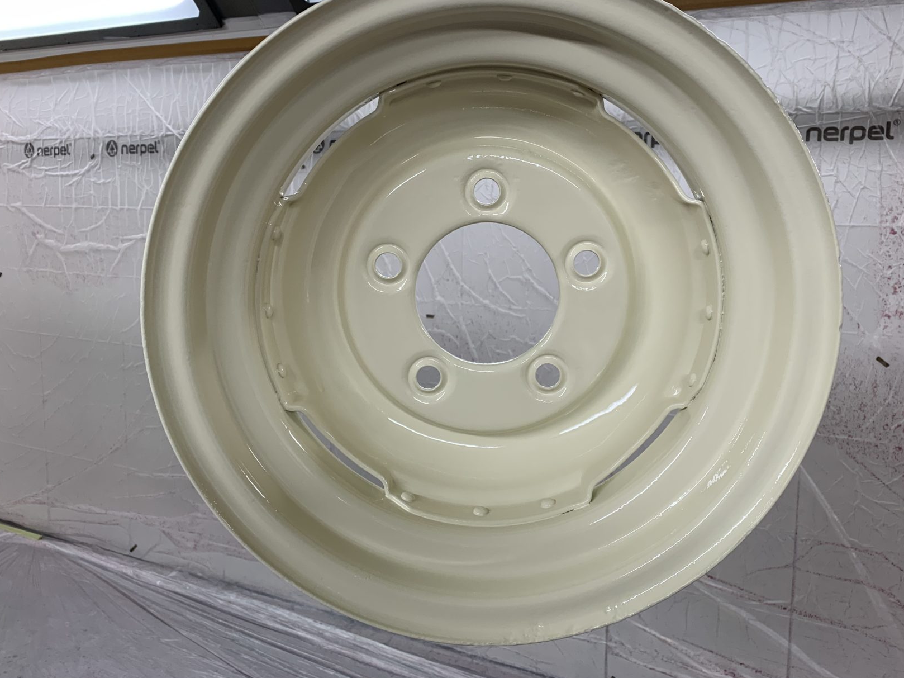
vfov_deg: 46.7
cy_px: 308
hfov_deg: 59.9
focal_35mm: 30
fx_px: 783
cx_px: 480
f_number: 1.8
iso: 50
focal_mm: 4.25
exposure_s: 1/100
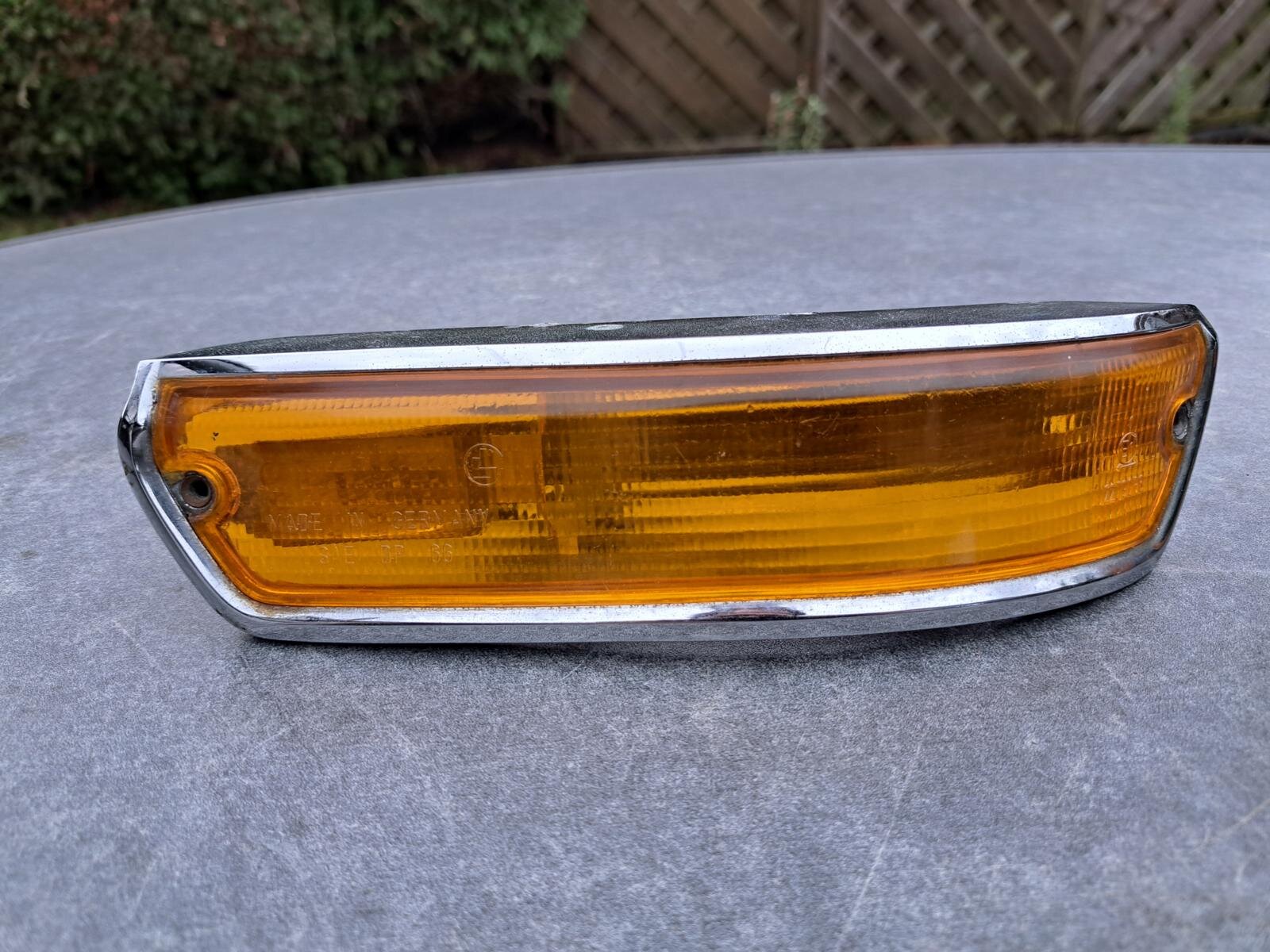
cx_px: 635
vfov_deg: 56.8
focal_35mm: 24
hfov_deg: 71.6
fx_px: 881
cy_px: 476
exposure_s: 1/50
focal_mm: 5.23
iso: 64
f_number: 1.8
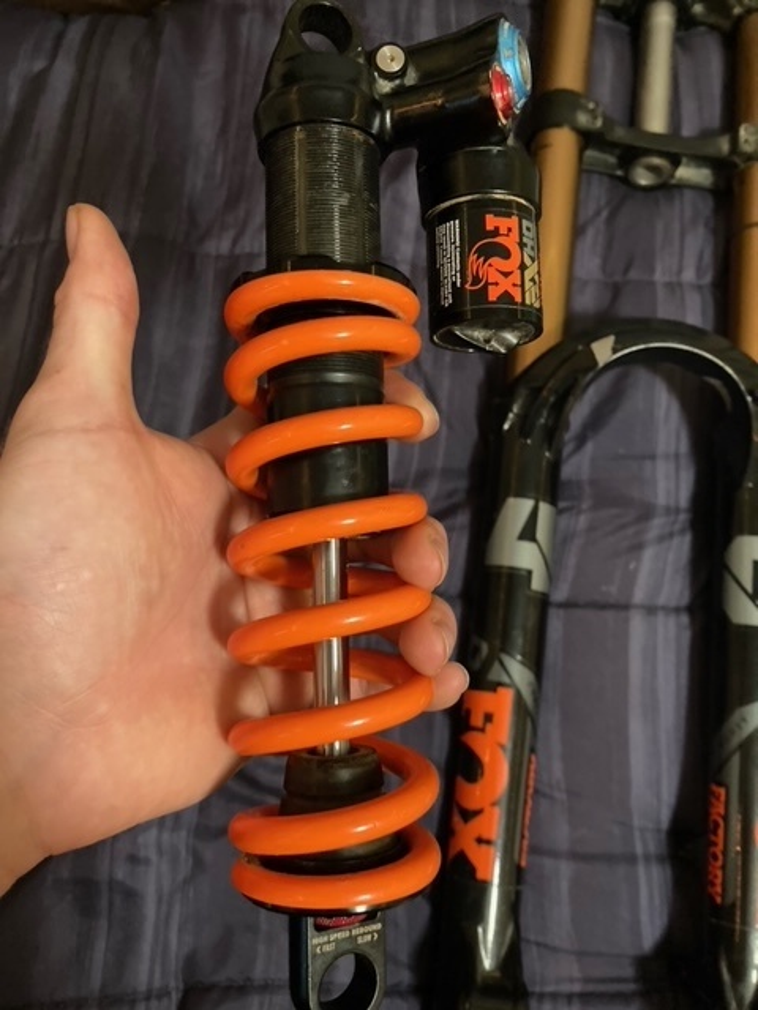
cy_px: 505
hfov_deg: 49.7
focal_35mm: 28
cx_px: 379
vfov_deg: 63.4
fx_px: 818
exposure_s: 1/24
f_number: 1.8
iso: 640
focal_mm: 3.99
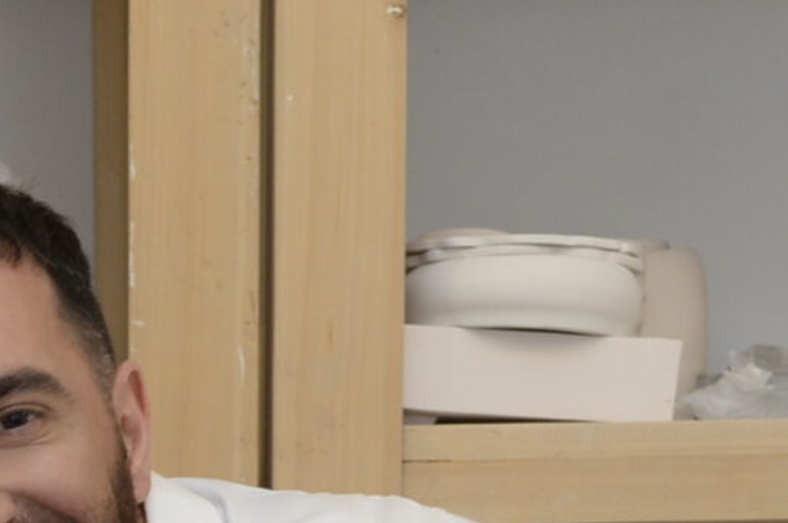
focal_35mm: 218
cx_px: -494
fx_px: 4764
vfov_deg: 6.0
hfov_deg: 9.1
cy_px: 1248
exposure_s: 1/50
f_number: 5.6
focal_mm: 44
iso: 800
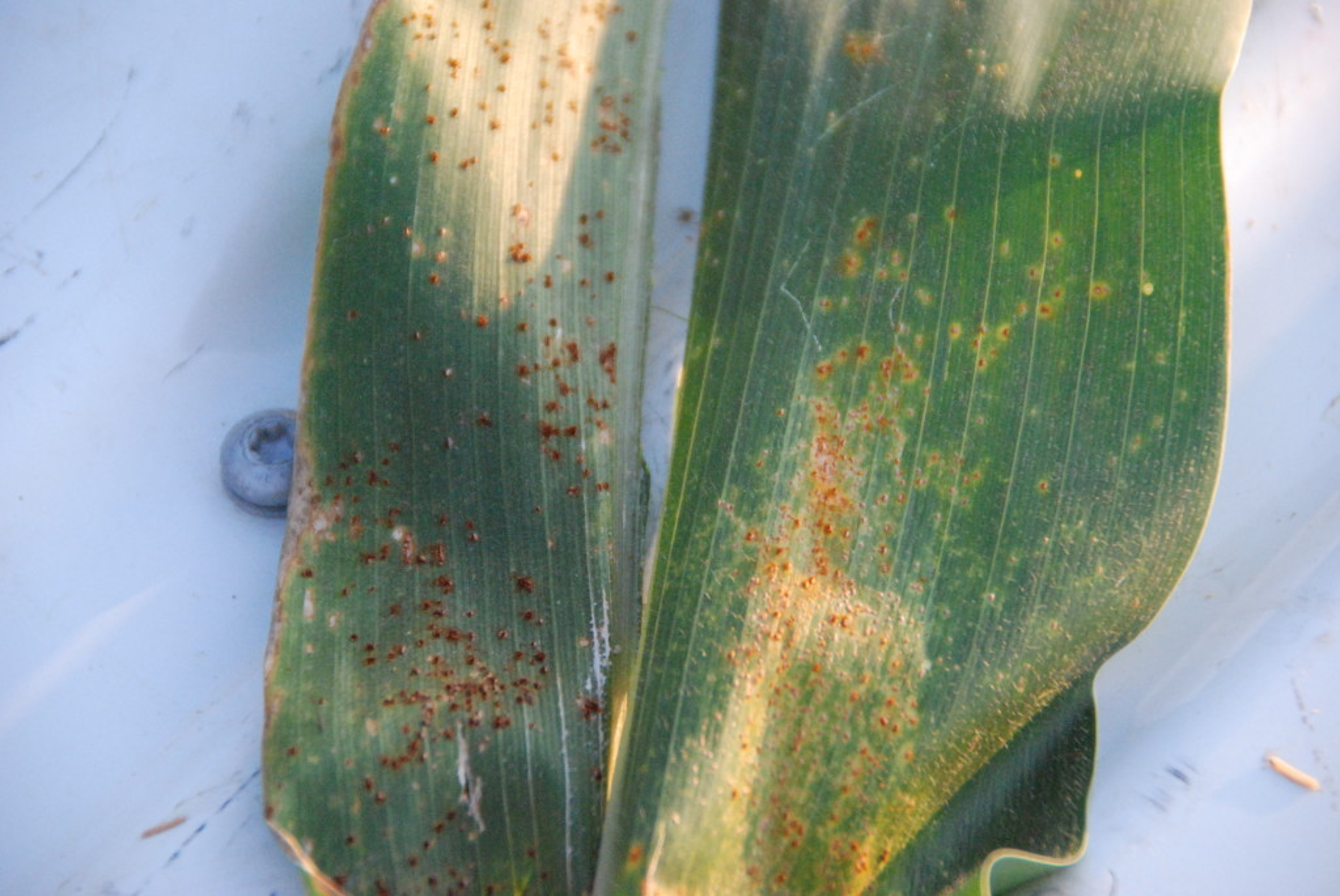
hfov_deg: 9.5
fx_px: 8104
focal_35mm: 218
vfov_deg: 6.3
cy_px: 448
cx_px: 670
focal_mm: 145
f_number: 6
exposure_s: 1/800
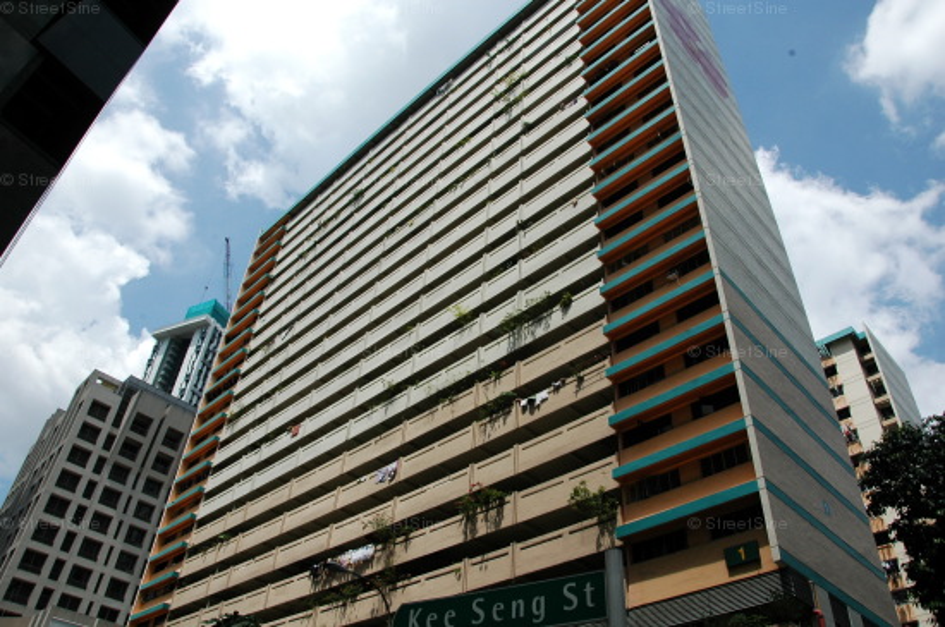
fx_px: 708
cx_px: 472
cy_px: 314
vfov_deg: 47.8
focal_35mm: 27
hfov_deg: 67.5
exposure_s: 1/400
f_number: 11
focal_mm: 18
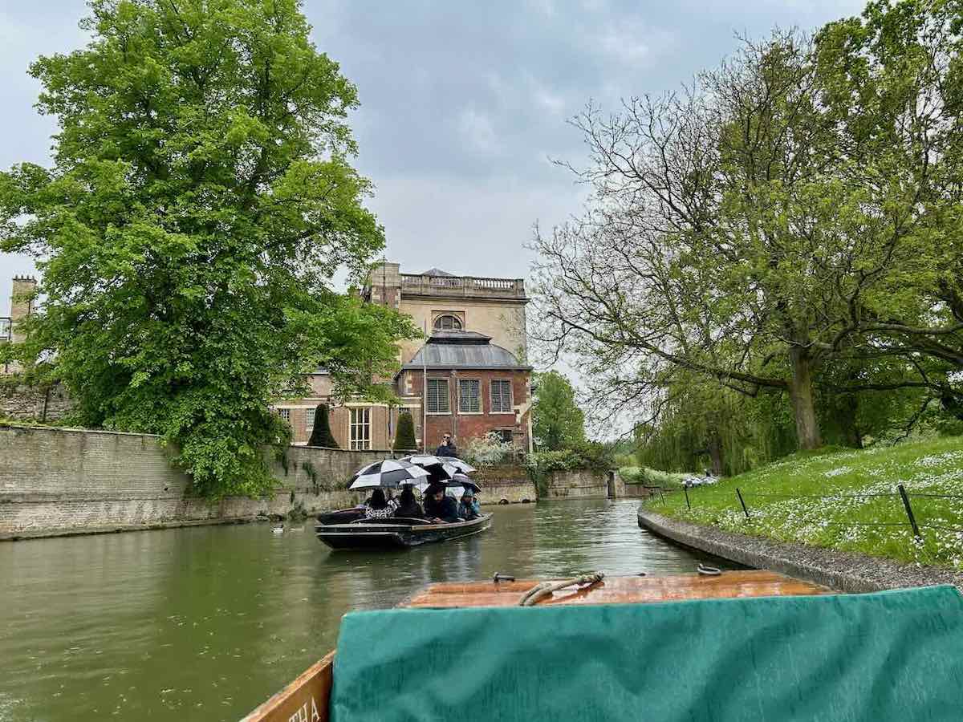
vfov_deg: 53.1
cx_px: 482
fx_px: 723
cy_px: 361
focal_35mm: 26
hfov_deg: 67.3
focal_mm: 5.7
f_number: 1.5
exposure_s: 1/1135
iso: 50
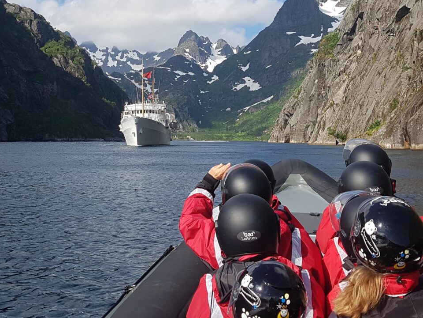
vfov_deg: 27.7
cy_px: 81
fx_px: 635
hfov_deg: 36.8
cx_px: 191
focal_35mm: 52
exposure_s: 1/3016
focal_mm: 4.2
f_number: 1.7
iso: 50
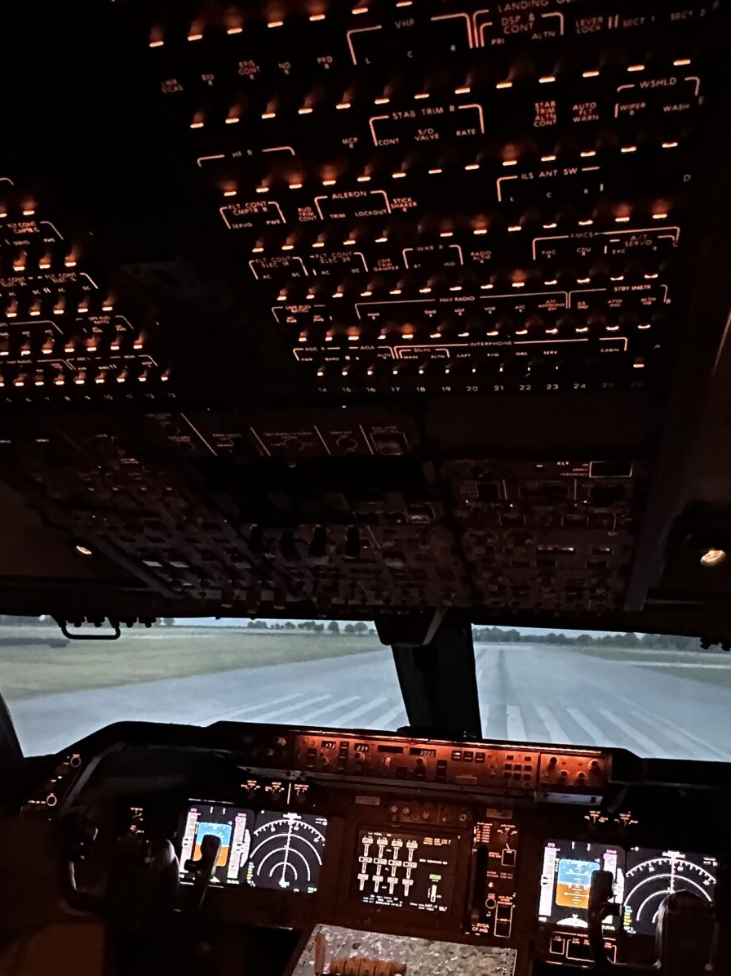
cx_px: 356
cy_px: 762
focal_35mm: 30
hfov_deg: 46.8
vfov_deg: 56.2
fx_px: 845
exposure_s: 1/40
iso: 1250
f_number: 2.2
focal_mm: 2.22
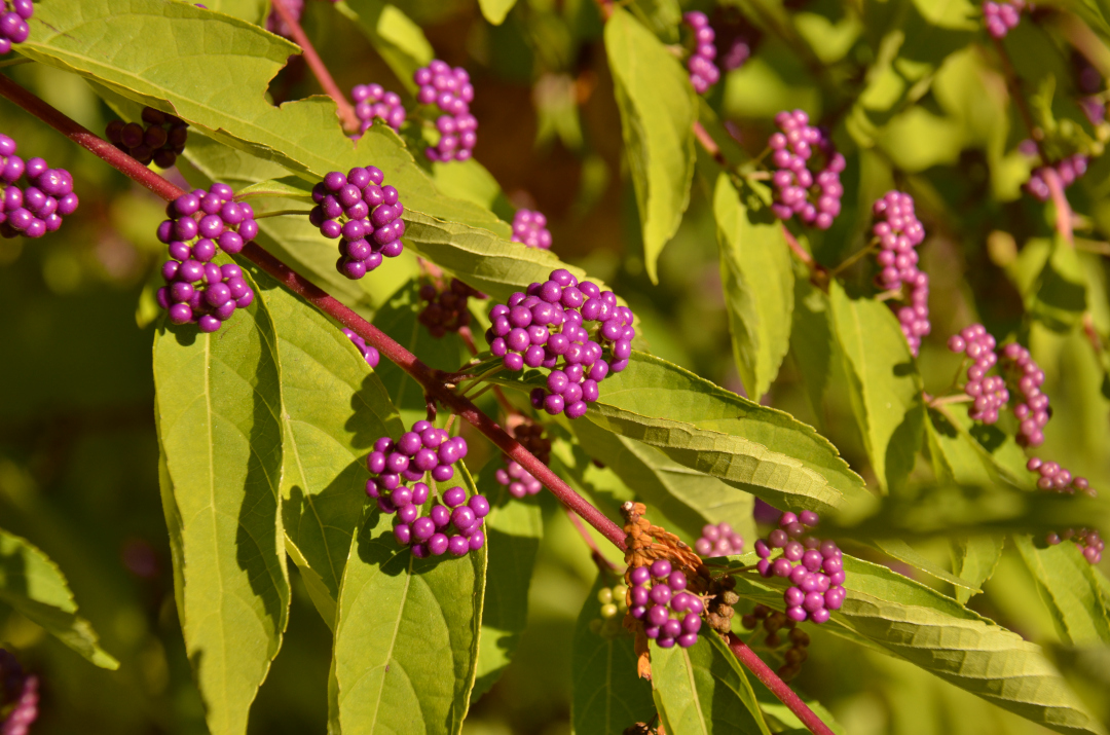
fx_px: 5169
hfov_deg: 12.3
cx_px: 555
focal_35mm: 168
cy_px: 368
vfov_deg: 8.1
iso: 280
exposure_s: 1/800
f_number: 8
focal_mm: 112
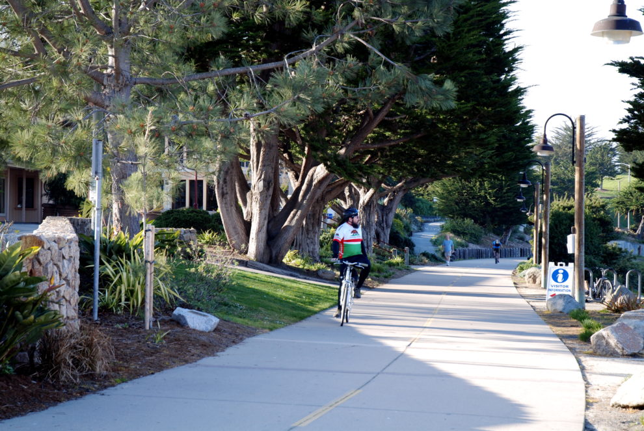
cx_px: 322
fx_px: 1397
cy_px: 216
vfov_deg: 17.5
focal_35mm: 78
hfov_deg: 26.0
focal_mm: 52
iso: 200
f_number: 4.5
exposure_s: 1/60
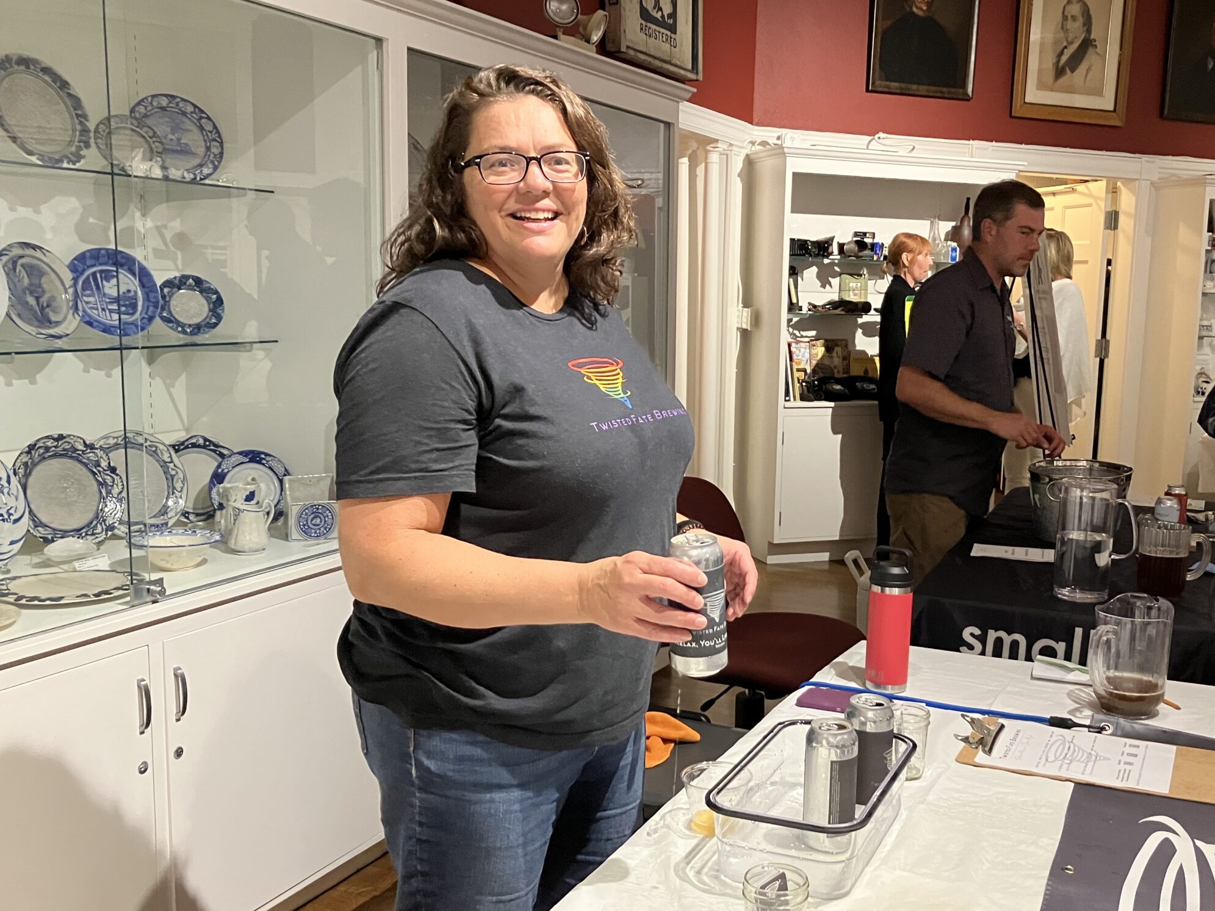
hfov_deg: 51.1
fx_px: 1264
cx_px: 718
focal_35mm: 36
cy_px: 502
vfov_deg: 39.6
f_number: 1.8
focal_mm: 3.99
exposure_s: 1/60
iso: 250
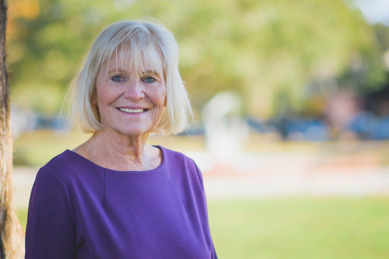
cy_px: 130
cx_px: 194
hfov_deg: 16.1
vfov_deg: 10.8
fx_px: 1377
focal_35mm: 128
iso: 200
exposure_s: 1/2500
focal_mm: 85
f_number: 1.8
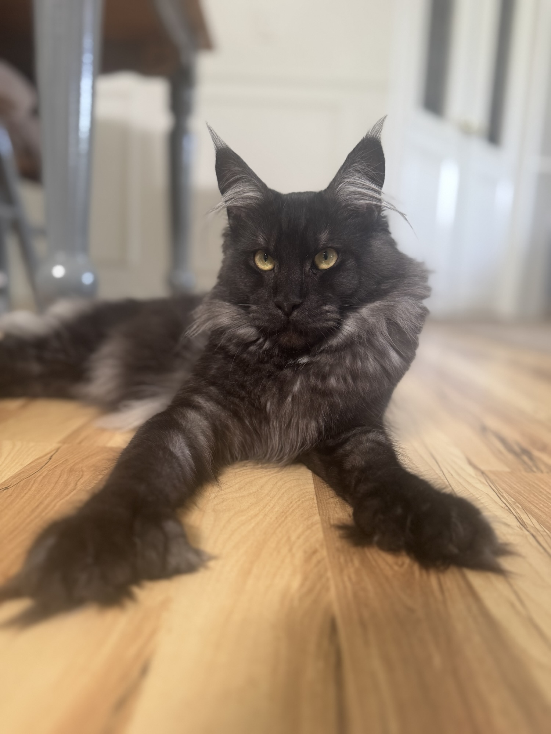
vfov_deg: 71.6
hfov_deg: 56.8
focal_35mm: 24
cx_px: 276
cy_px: 367
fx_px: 509
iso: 200
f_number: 1.78
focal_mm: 6.76
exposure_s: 1/73
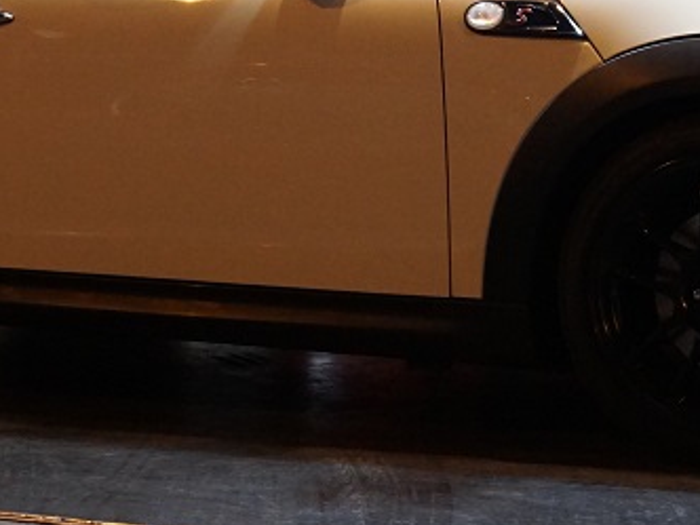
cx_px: 357
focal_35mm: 121
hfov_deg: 16.2
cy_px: 51
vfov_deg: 12.1
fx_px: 2453
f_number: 5
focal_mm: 31
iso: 3200
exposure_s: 1/40
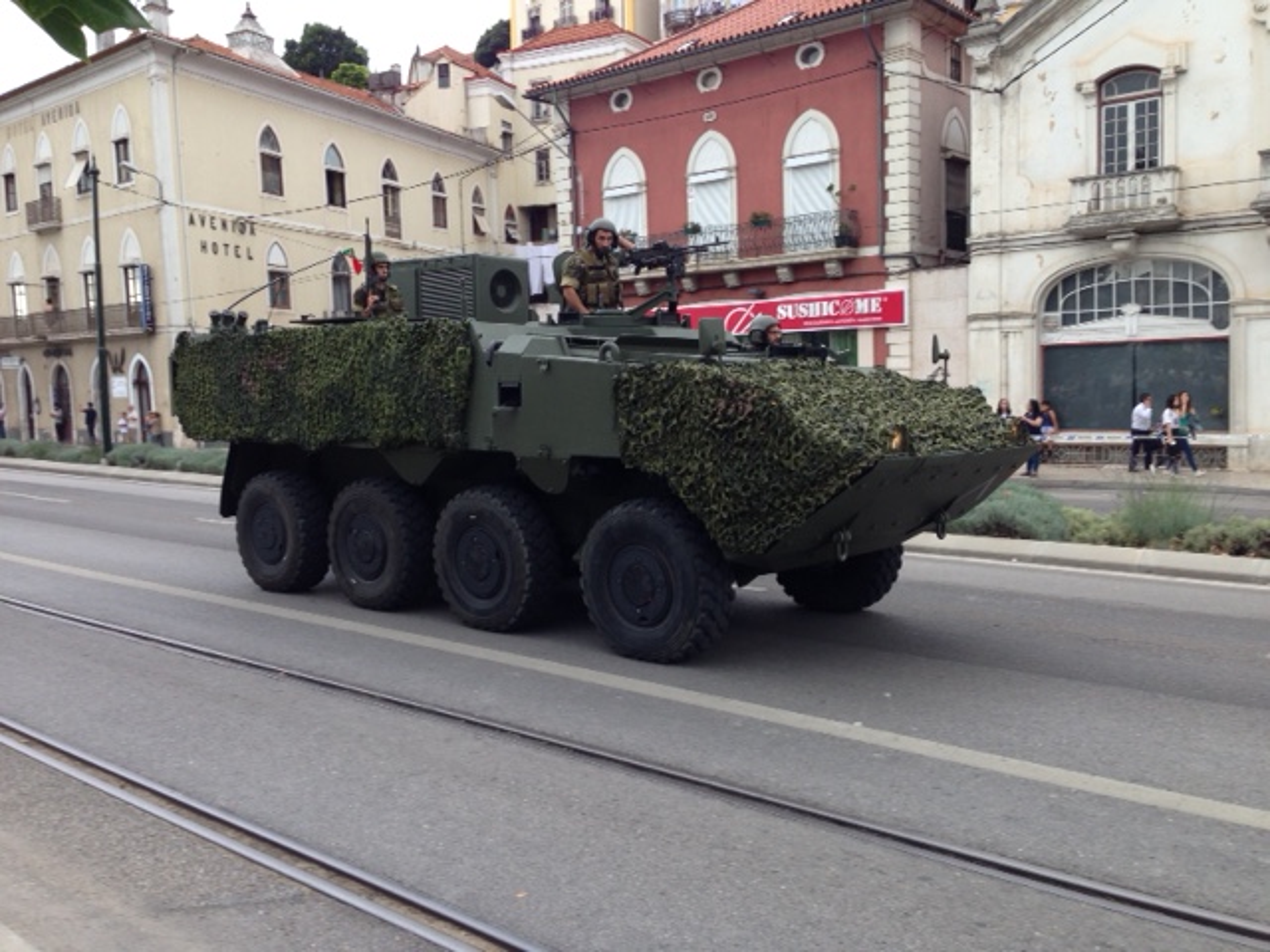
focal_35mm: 33
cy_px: 476
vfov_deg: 42.9
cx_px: 635
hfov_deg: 55.4
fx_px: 1211
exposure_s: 1/146
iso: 50
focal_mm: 4.12
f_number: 2.4
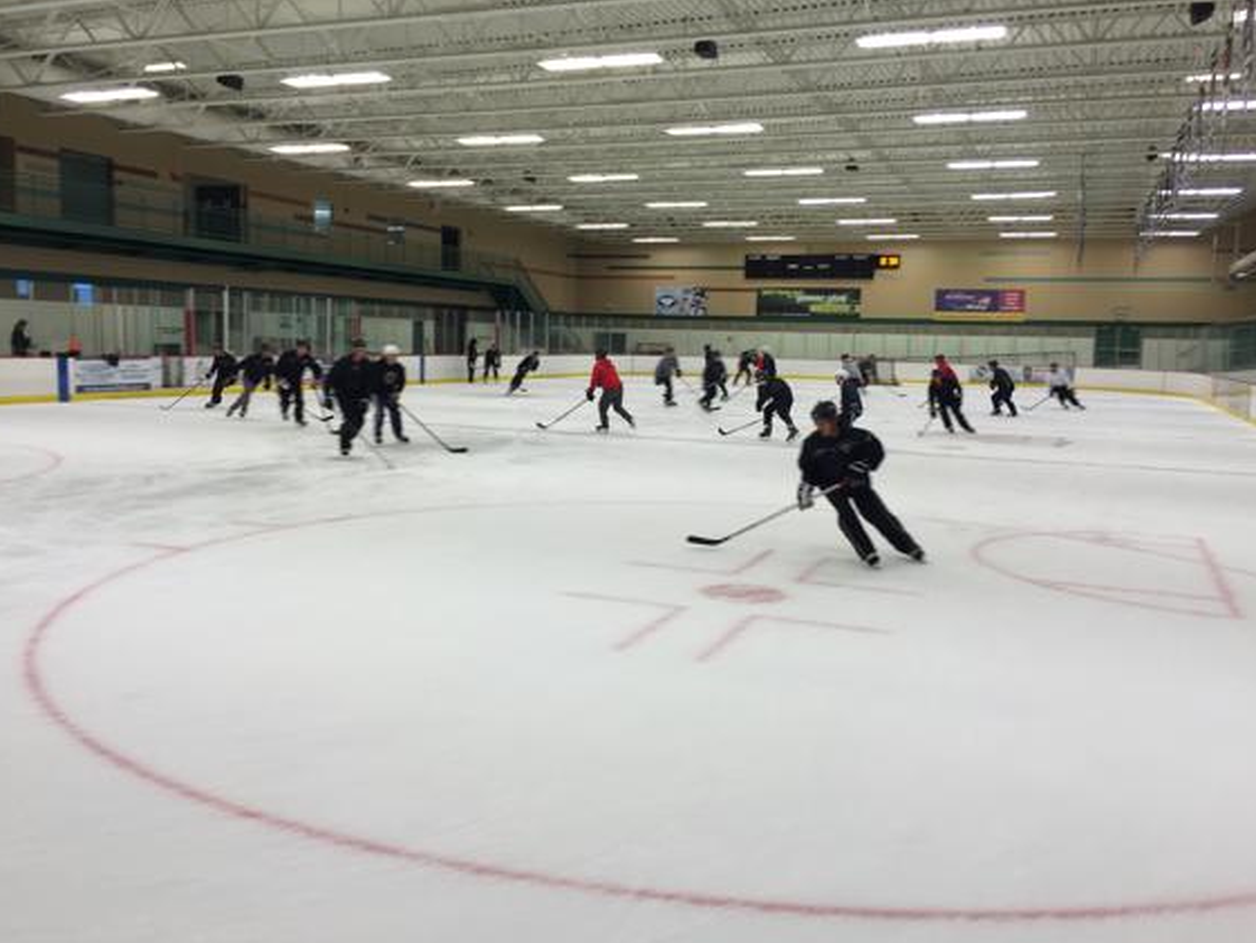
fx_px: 1125
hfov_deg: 58.3
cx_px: 611
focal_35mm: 31
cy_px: 444
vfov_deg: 45.4
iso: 32
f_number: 2.2
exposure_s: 1/60
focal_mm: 4.15
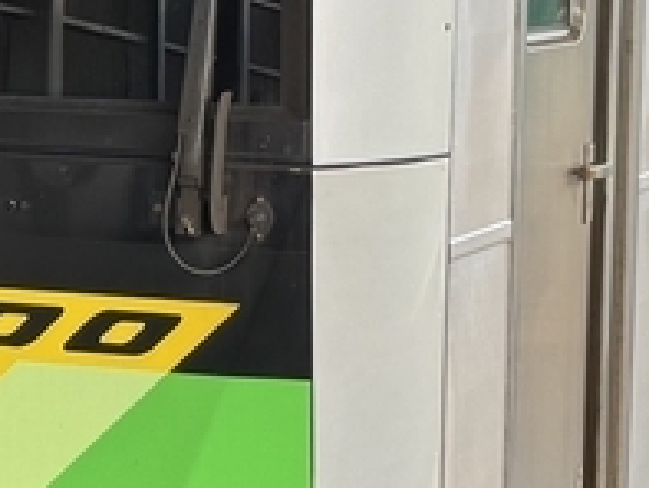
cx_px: 145
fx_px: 2739
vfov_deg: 10.2
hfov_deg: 13.5
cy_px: 208
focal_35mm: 146
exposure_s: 1/121
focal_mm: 6.76
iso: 64
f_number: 1.78
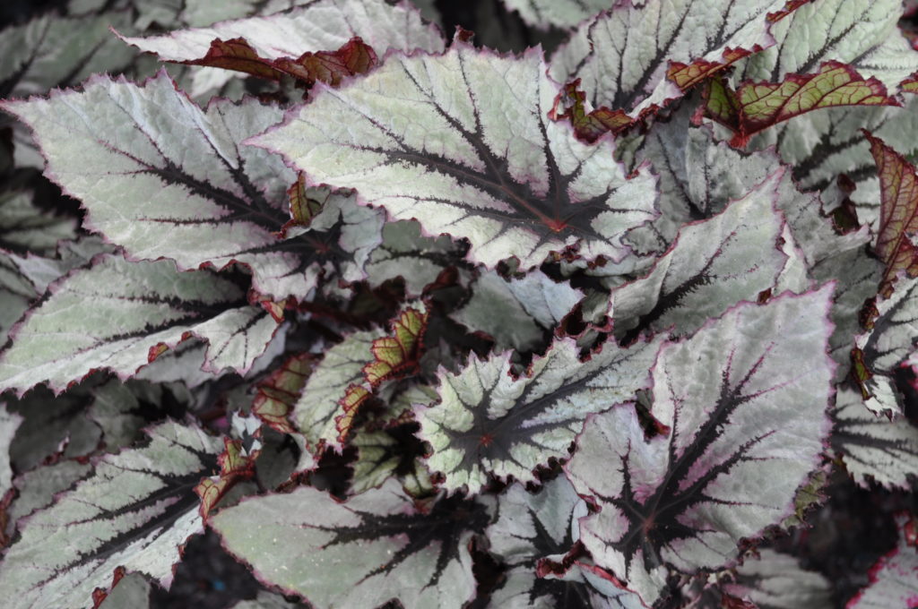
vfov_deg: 22.6
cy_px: 304
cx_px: 459
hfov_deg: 33.4
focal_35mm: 60
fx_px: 1528
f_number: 6.3
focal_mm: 40
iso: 200
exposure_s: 1/40
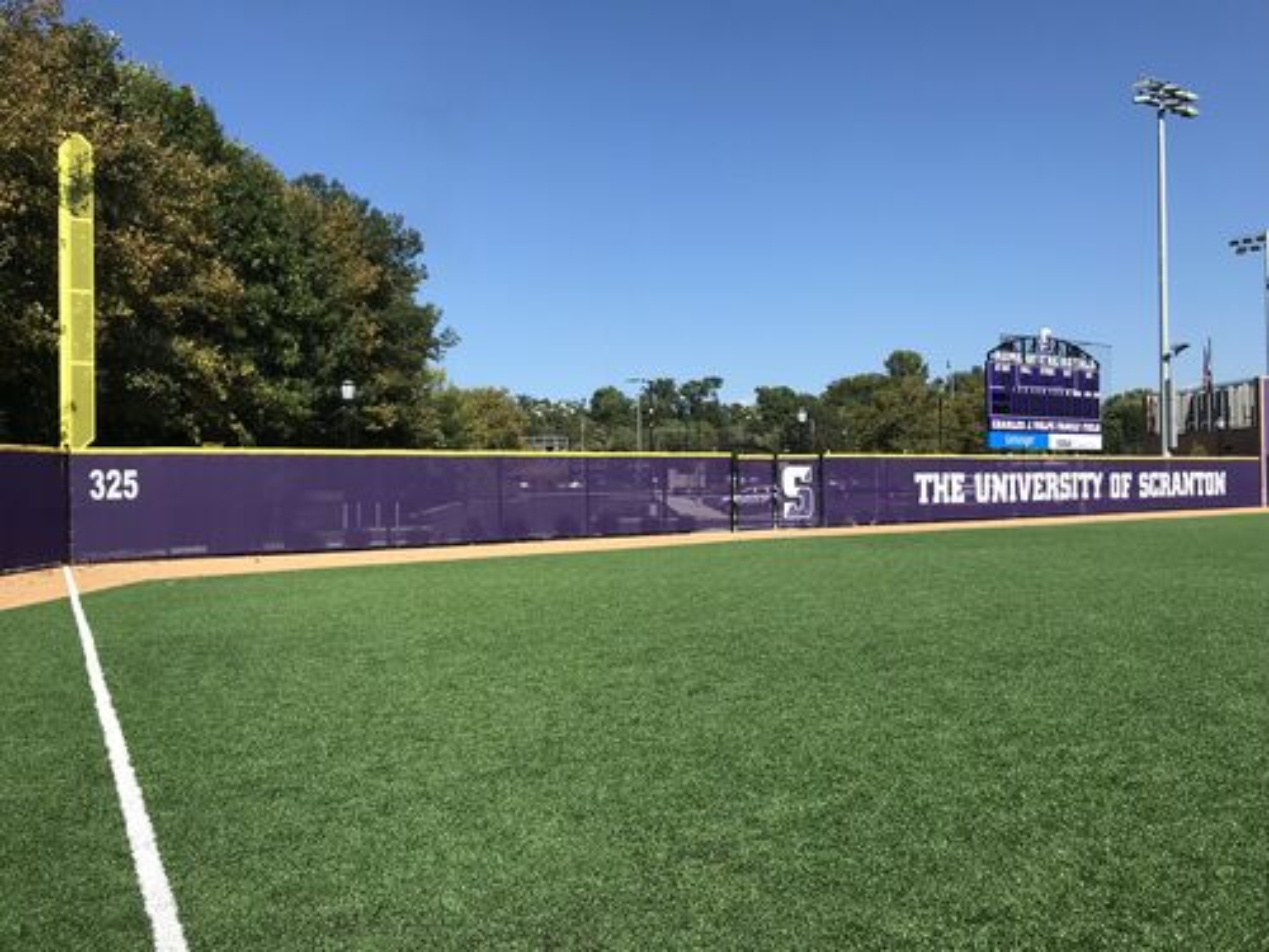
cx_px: 634
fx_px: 1026
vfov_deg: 49.7
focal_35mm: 28
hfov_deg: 63.4
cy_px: 476
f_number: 1.8
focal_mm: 3.99
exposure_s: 1/2398
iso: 20
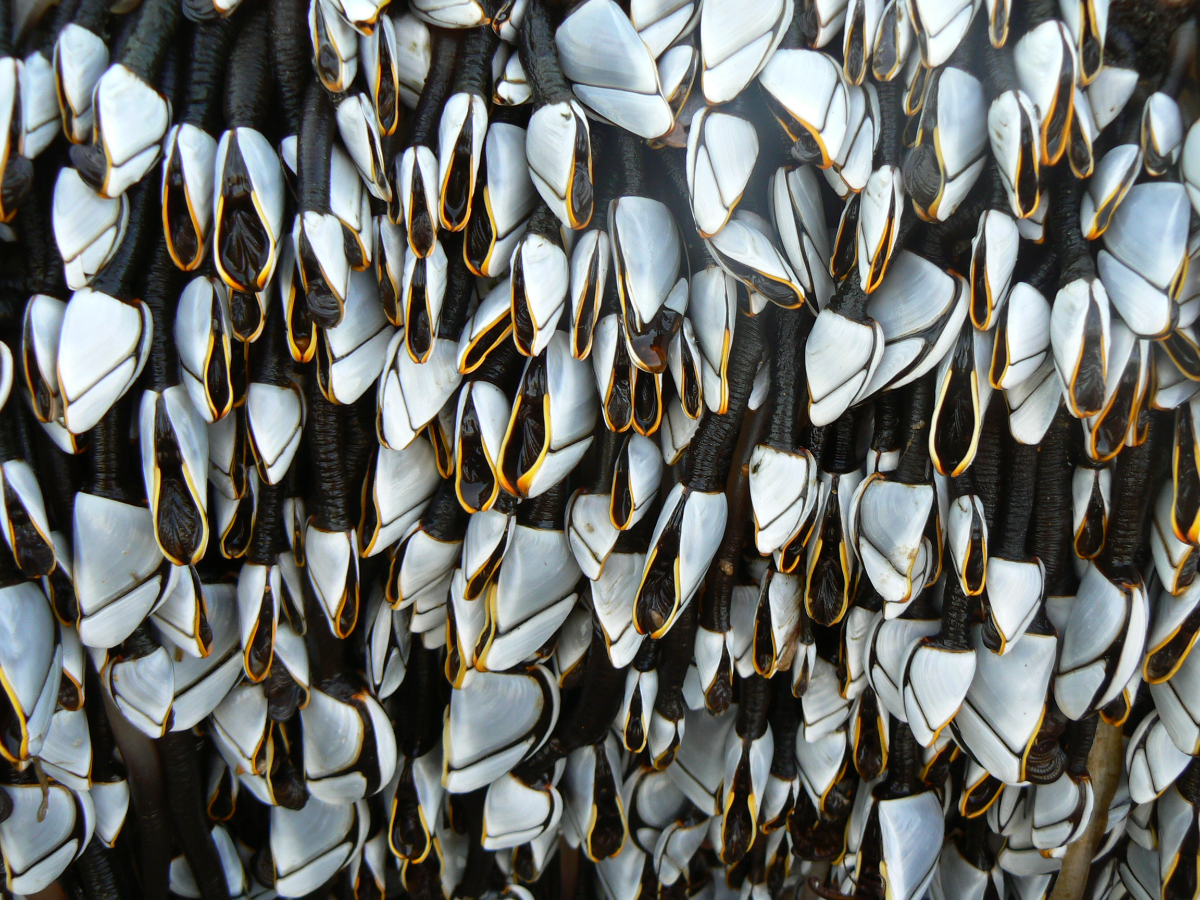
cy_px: 450
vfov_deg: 39.7
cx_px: 600
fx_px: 1248
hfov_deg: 51.4
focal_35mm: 36
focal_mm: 6
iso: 80
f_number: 4
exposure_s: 1/100
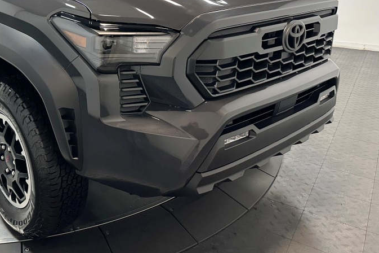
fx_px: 400
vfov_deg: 34.3
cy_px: 65
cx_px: 97
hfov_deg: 48.8
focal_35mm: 38
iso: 500
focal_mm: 6.86
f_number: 1.78
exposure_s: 1/60
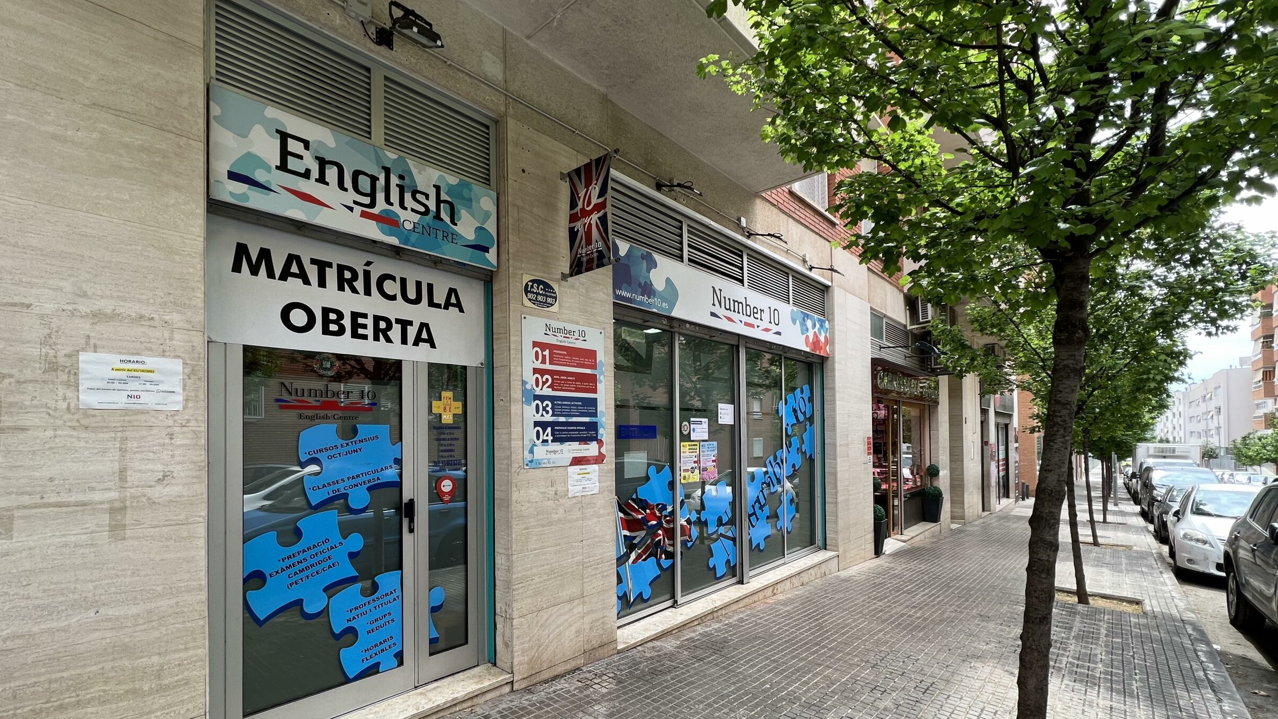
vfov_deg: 69.9
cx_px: 631
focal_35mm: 15
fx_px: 508
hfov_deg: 103.0
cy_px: 426
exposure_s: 1/220
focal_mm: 1.57
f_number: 1.8
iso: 32
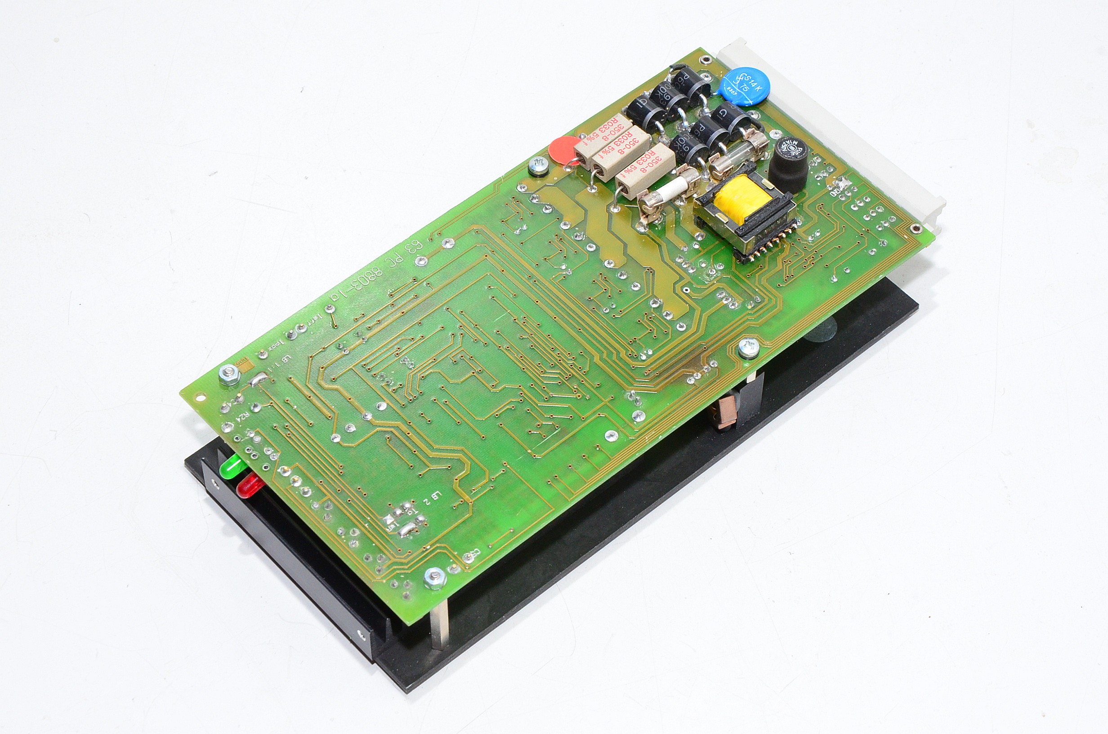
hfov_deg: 22.0
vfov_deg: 14.6
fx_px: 2856
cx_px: 554
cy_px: 367
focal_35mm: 93
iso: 1600
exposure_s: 1/50
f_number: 16
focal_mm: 62
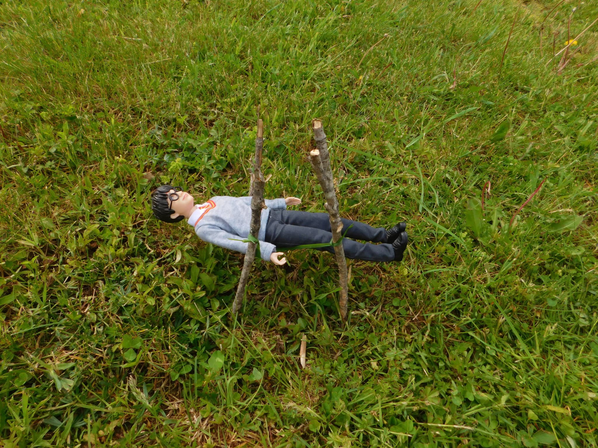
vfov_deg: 58.9
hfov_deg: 73.9
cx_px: 299
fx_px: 397
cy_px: 224
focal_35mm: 23
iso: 125
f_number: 3
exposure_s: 1/1000
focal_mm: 4
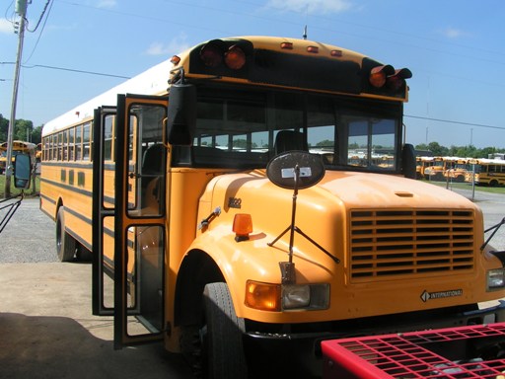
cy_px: 190
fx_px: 554
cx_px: 252
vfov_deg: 37.7
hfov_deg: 49.0
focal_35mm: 38
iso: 50
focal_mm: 5.8
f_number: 5.6
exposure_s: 1/400
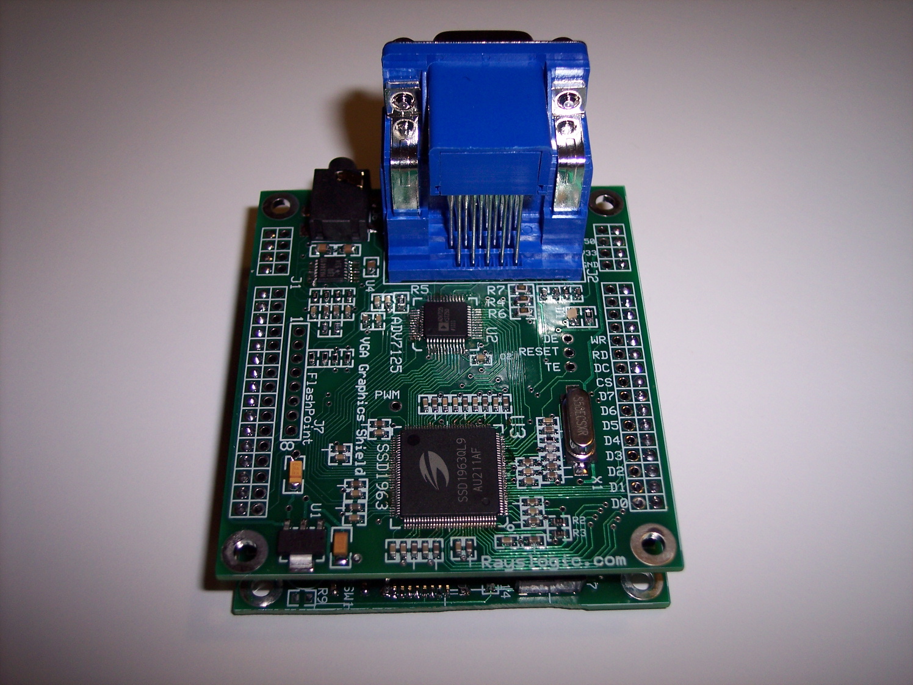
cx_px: 456
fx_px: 1029
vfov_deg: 36.8
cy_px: 342
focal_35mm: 39
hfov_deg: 47.9
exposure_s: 1/60
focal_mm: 8
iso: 100
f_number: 2.8
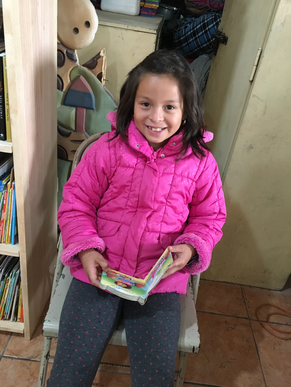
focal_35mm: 29
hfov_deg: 48.2
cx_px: 146
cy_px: 194
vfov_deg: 61.7
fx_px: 325
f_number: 2.2
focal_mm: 4.15
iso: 200
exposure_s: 1/17
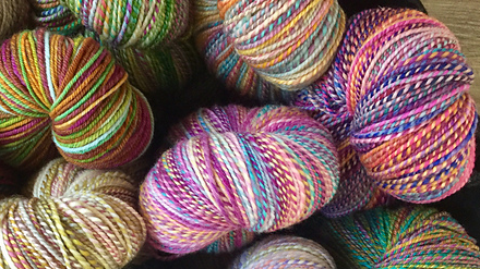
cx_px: 155
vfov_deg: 25.8
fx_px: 585
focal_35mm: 46
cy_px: 183
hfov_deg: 43.9
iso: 125
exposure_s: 1/10
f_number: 2.2
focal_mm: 4.15
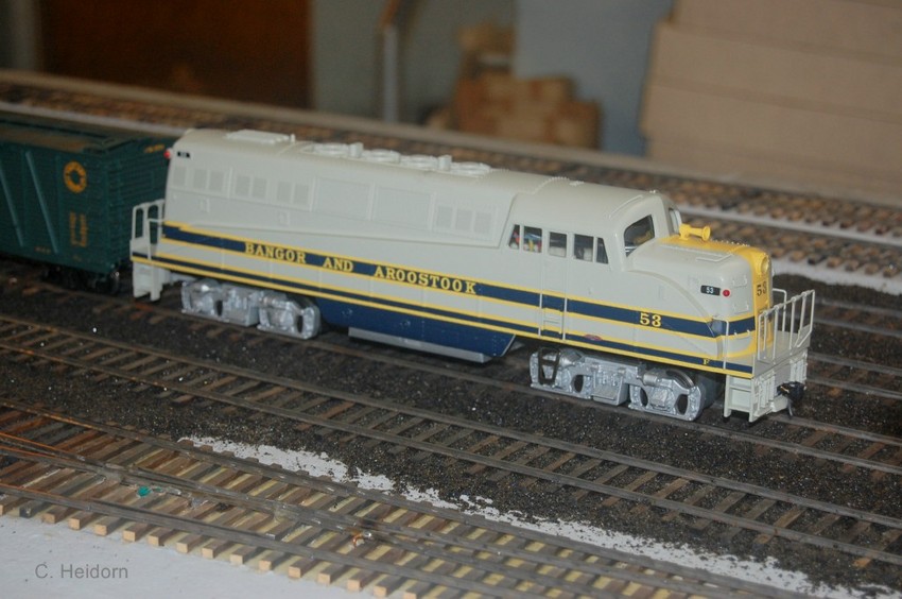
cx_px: 451
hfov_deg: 26.0
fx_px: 1951
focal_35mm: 78
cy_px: 300
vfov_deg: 17.4
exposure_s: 1/60
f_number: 5.6
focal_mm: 52
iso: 400
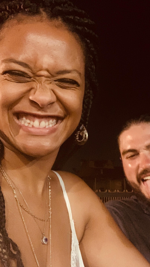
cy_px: 140
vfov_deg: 52.8
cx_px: 105
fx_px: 269
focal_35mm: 38
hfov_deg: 30.9
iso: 1000
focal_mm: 2.87
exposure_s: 1/17
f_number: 2.2
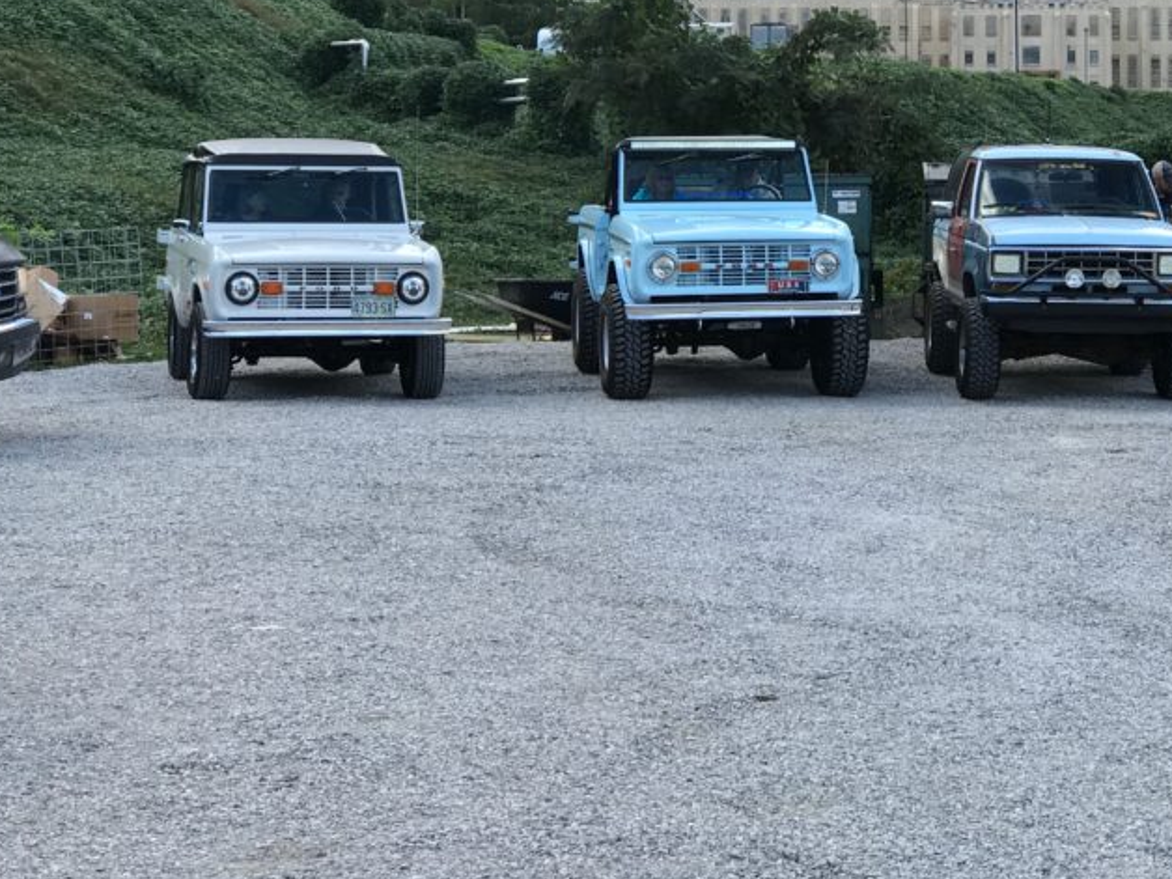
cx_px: 900
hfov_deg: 20.9
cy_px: 200
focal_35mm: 93
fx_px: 3149
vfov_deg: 15.8
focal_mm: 6.6
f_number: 2.8
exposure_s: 1/150
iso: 20
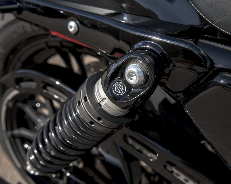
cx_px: 121
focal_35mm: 44
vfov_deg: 34.1
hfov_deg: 42.0
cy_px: 92
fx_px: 301
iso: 100
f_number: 5.6
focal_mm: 39
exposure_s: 1/320
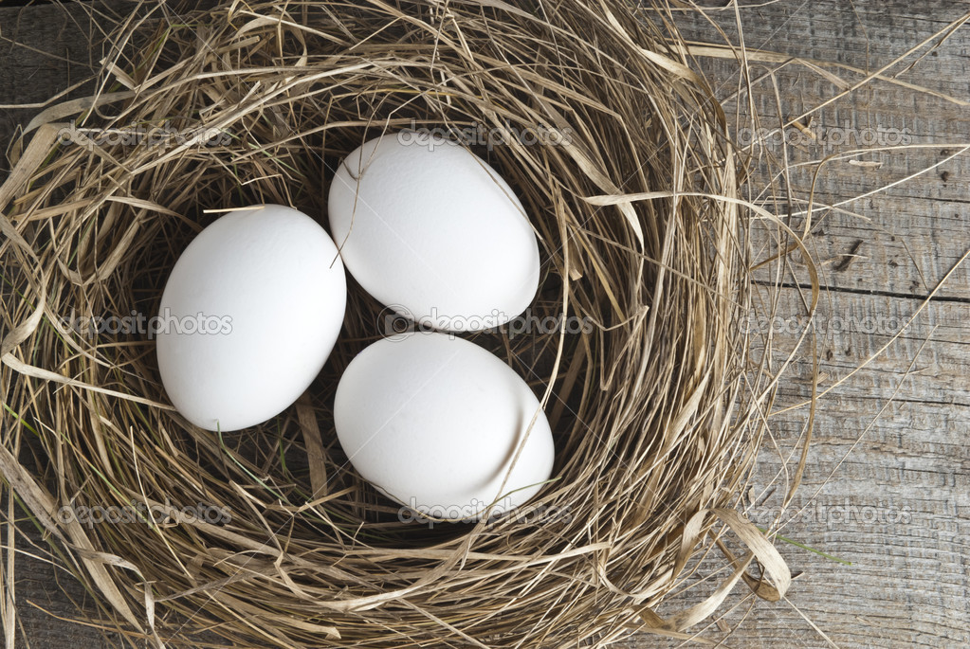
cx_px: 485
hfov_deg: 37.8
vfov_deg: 25.8
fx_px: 1416
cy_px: 324
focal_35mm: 52
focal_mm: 35
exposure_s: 1/160
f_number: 22
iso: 100
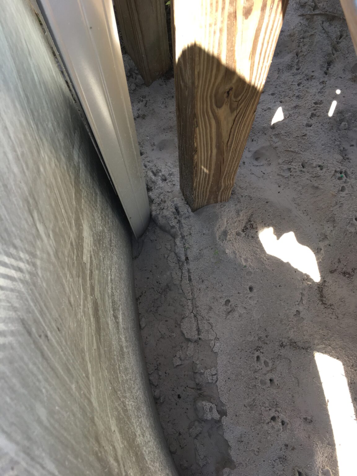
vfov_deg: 61.7
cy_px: 238
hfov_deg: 48.2
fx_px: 399
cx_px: 178
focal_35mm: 29
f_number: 2.2
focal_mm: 4.15
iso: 32
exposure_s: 1/120
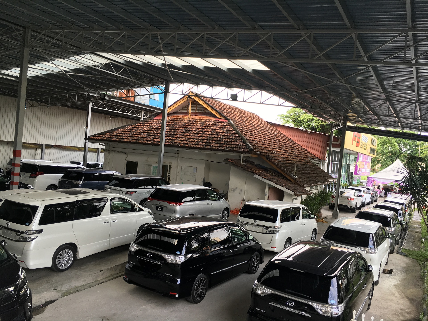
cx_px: 214
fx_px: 359
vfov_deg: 48.2
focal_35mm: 29
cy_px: 160
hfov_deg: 61.7
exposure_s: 1/100
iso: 32
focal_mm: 4.15
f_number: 2.2
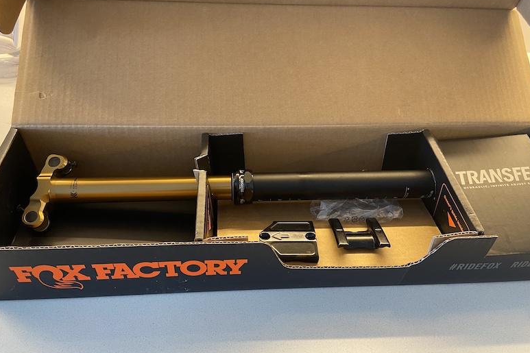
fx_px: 412
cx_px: 261
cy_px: 185
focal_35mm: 28
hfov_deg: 65.5
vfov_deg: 46.4
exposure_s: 1/60
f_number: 1.8
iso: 200
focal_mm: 4.25
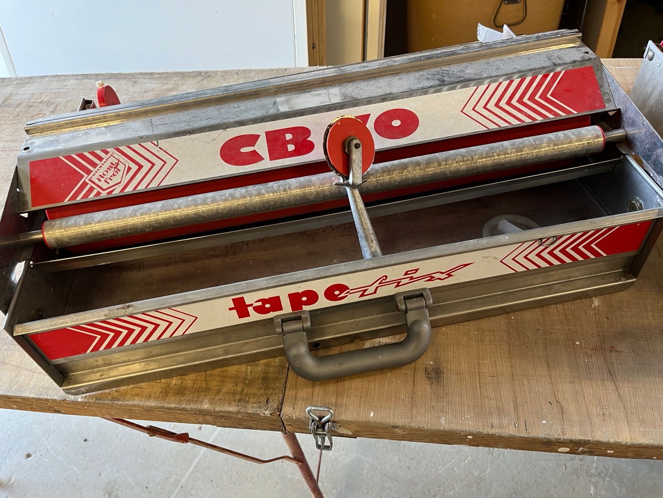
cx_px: 332
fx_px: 498
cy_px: 249
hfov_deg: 67.3
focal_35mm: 26
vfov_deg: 53.1
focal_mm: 5.1
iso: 80
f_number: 1.6
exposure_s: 1/50
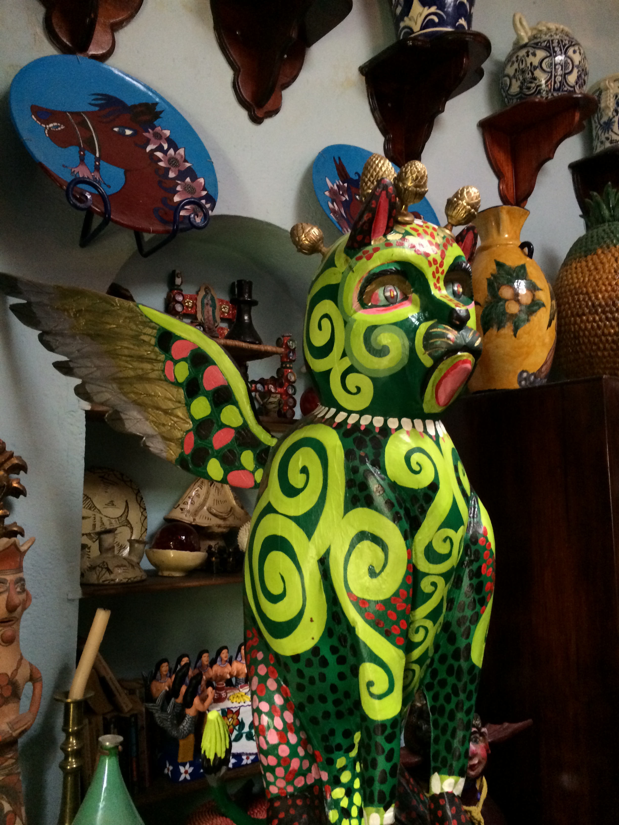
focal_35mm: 30
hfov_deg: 46.8
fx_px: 715
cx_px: 310
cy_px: 412
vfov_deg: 60.0
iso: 320
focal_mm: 4.12
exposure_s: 1/30
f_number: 2.2
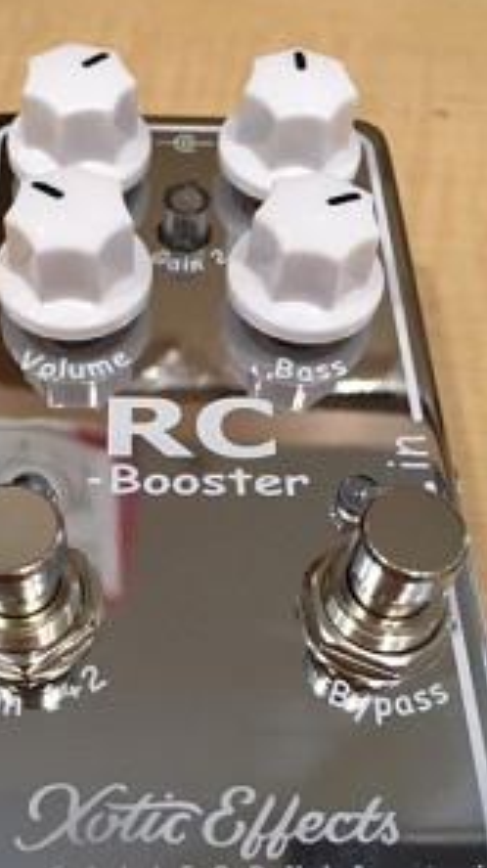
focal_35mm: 41
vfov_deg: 49.4
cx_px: 161
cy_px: 478
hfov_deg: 28.7
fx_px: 943
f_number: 2.2
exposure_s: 1/30
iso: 50
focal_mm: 4.15
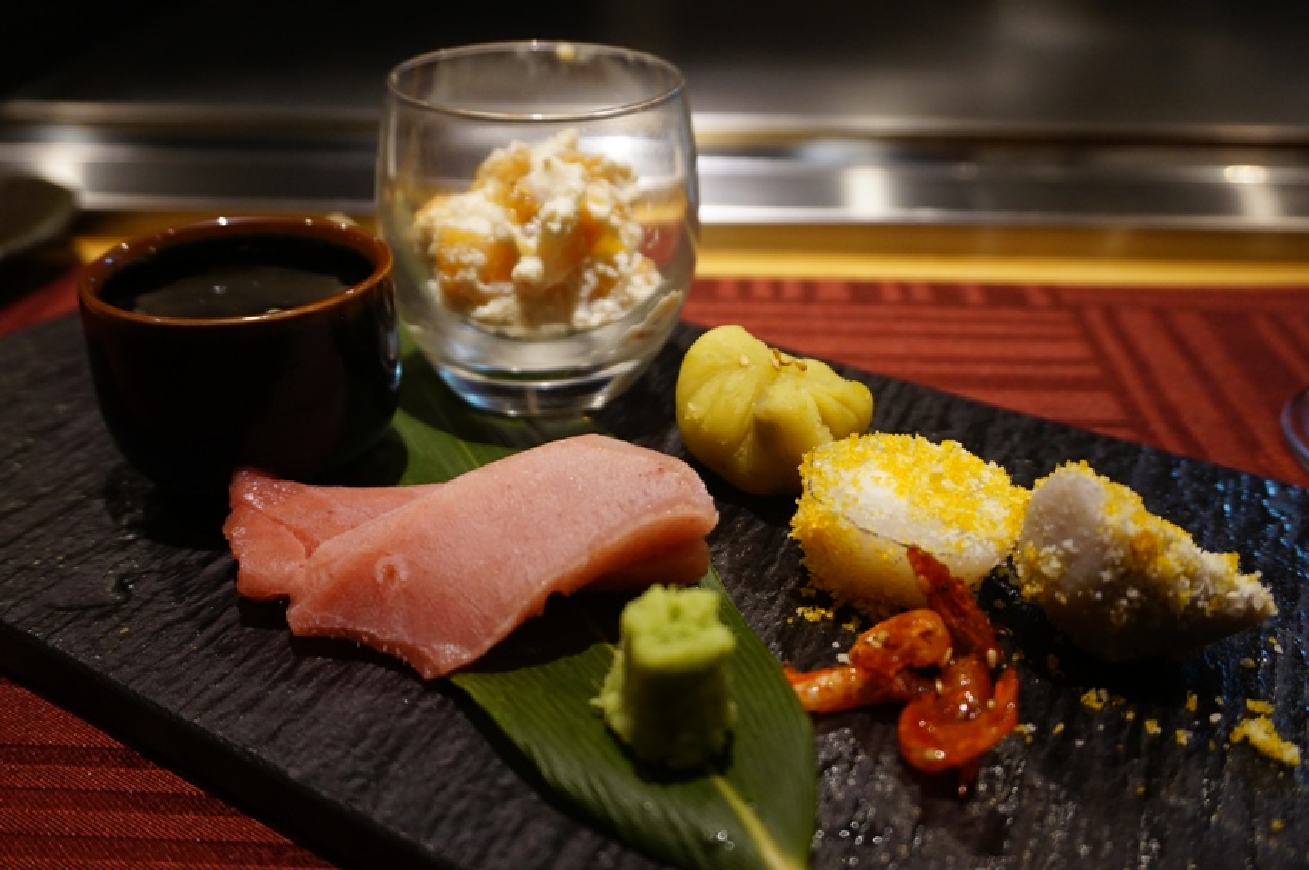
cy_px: 435
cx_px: 654
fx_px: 1253
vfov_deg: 38.3
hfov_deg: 55.2
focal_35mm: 34
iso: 1000
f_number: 4
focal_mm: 23
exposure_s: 1/60
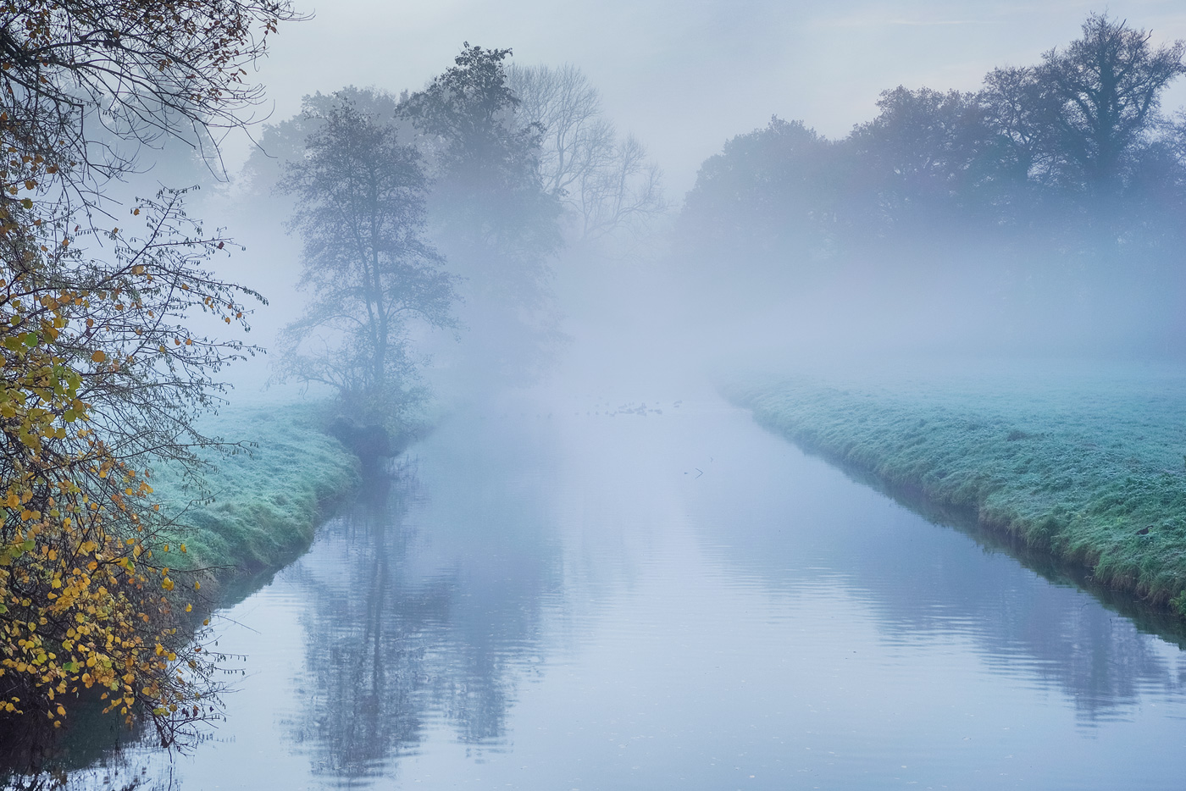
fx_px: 1746
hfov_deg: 37.5
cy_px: 396
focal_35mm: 53
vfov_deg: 25.5
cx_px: 593
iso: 100
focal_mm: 53
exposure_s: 1/4
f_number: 11
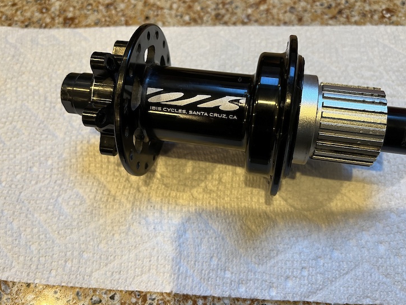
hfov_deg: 61.6
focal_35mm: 29
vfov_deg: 48.2
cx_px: 215
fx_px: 340
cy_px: 142
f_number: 1.6
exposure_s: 1/60
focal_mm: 5.1
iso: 160
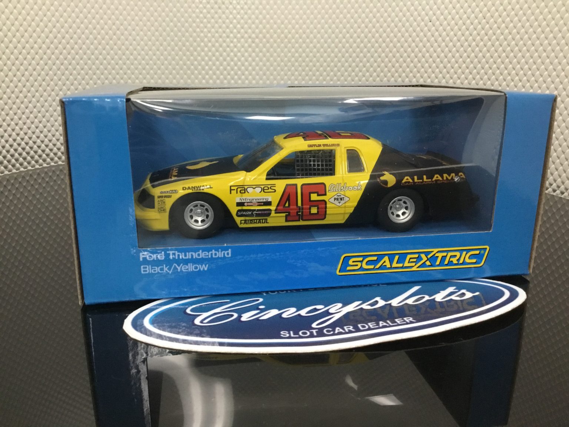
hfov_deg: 58.4
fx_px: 510
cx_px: 284
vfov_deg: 45.4
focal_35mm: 31
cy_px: 214
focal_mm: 3.3
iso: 250
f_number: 2.4
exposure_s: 1/30
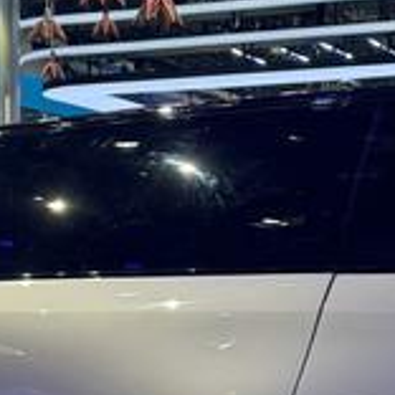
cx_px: 276
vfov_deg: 15.9
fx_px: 1407
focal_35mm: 109
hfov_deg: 15.9
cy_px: 299
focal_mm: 6.76
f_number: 1.78
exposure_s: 1/178
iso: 64
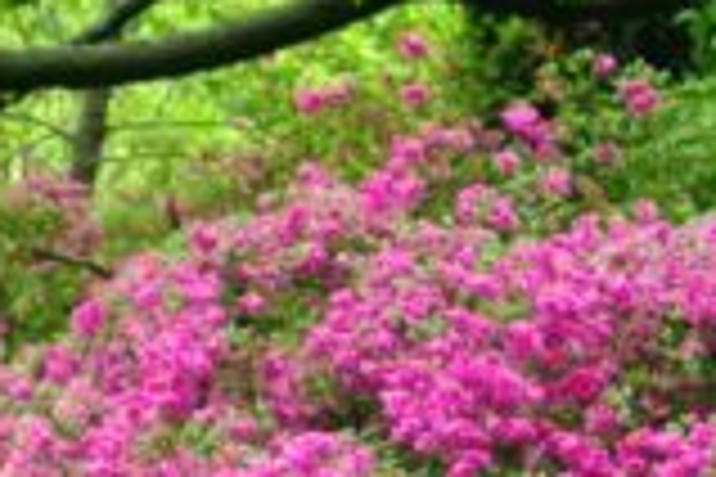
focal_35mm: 361
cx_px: -617
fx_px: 7179
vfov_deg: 3.8
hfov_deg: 5.6
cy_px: 650
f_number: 5
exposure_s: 1/80
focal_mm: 21.1
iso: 100
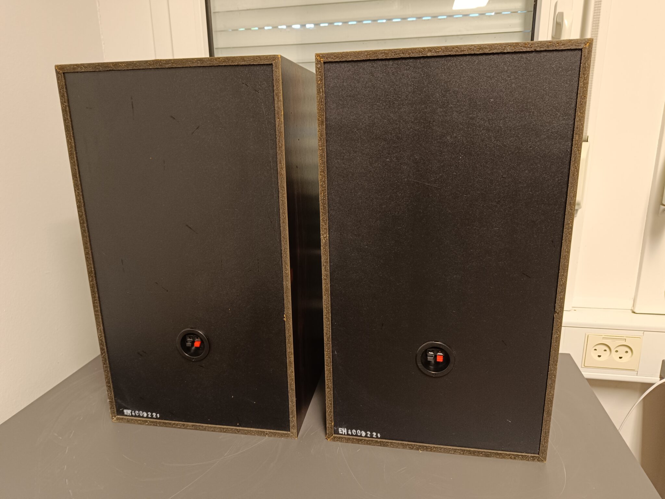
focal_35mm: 24
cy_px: 250
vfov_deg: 56.8
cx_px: 332
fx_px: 461
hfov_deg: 71.6
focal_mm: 5.59
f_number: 1.88
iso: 518
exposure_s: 1/33.3
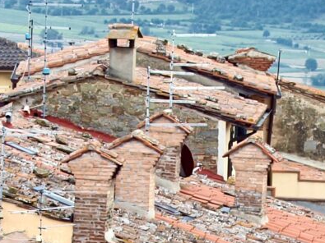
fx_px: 4871
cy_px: 410
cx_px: 242
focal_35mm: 519
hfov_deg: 3.8
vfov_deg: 2.9
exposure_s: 1/250
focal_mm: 50
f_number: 4.5
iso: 100
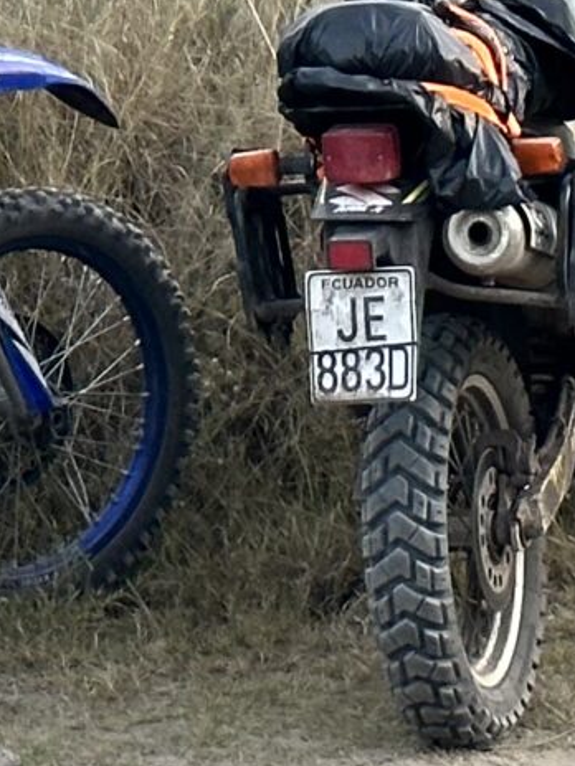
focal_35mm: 265
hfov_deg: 5.6
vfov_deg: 7.2
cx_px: -7
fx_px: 5869
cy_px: -720
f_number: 1.78
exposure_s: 1/111
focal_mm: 6.86
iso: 80
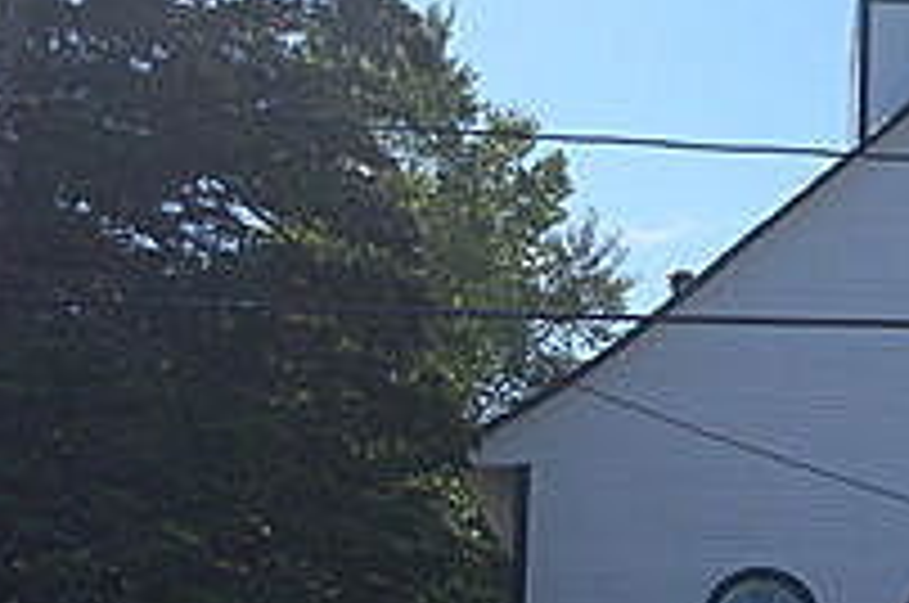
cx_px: 907
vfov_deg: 15.1
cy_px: 261
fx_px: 2269
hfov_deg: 21.8
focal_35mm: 90
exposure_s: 1/195
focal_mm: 8
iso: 100
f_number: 7.6
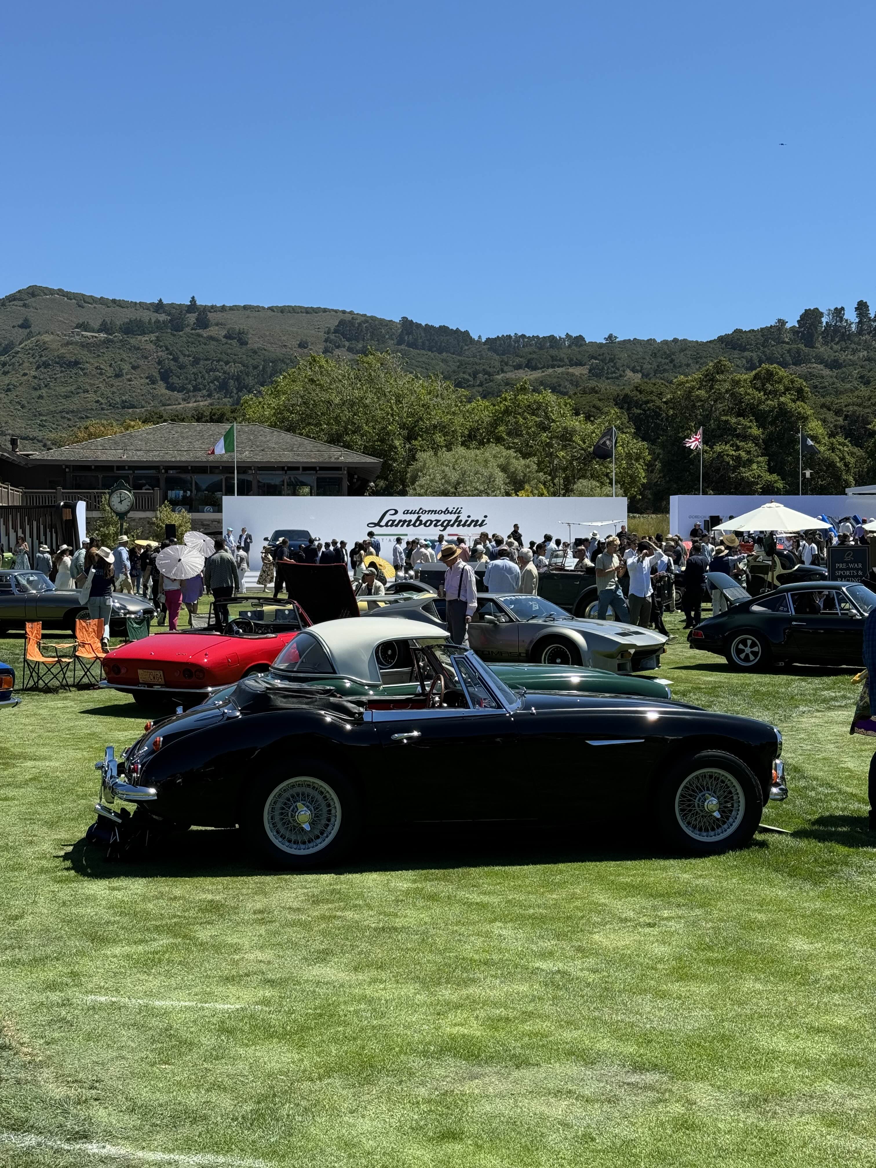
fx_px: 1620
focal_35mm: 48
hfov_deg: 30.3
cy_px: 584
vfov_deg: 39.7
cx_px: 438
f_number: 1.78
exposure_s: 1/2717
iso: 64
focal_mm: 6.76
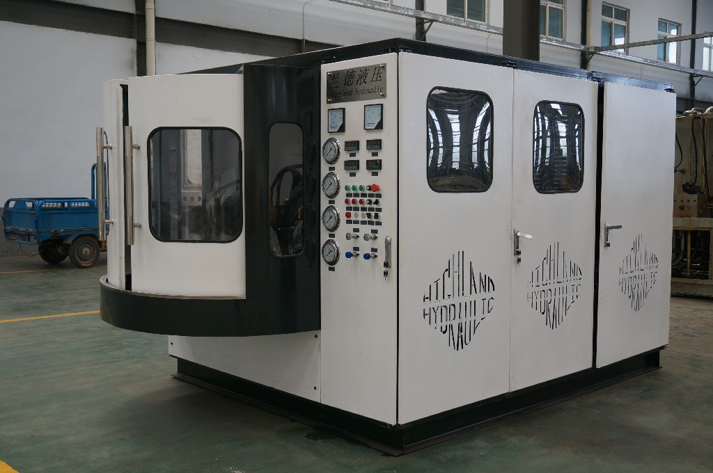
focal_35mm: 39
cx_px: 356
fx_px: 771
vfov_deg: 34.1
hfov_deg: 49.6
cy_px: 236
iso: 200
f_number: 4.5
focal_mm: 26
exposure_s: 1/60
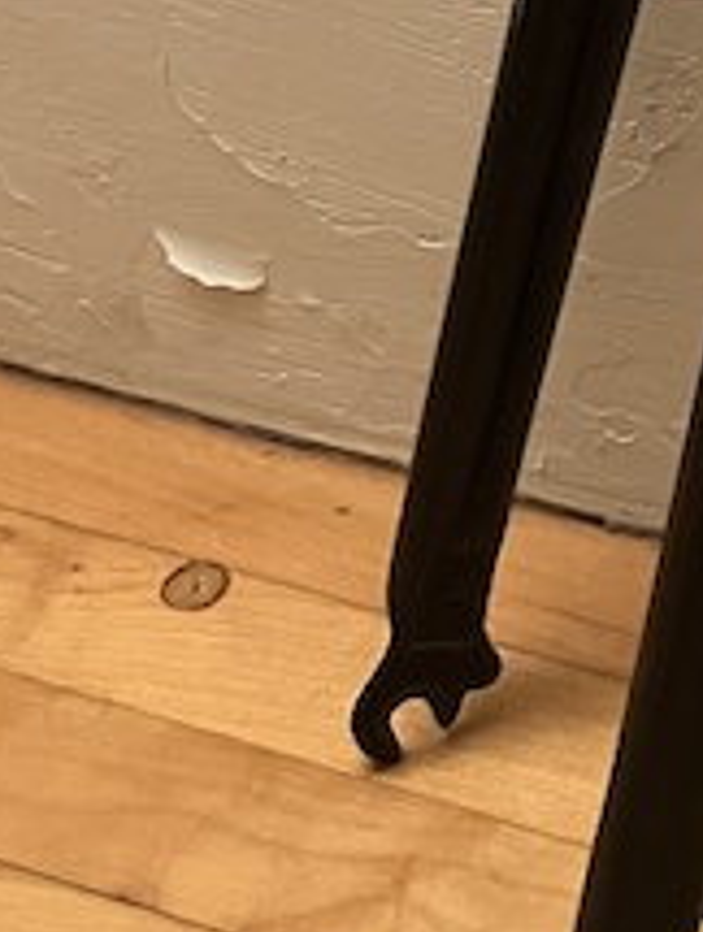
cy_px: -538
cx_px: 929
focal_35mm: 104
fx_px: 2808
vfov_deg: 16.8
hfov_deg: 13.7
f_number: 1.8
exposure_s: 1/24
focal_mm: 3.99
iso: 640
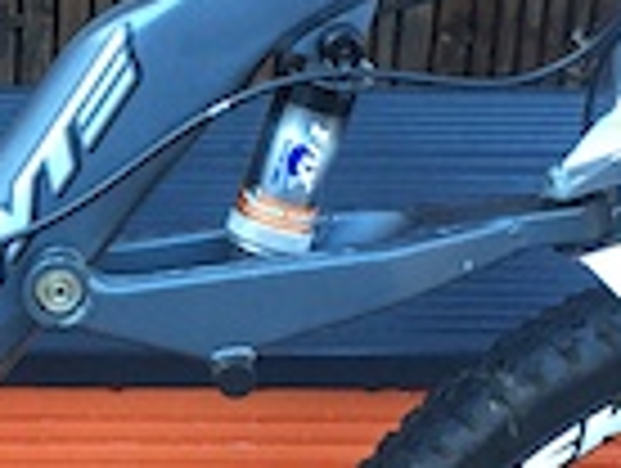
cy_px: 369
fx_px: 3019
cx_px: -176
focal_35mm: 168
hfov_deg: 11.5
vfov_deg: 8.8
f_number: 2.2
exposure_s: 1/33
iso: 40
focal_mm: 4.15
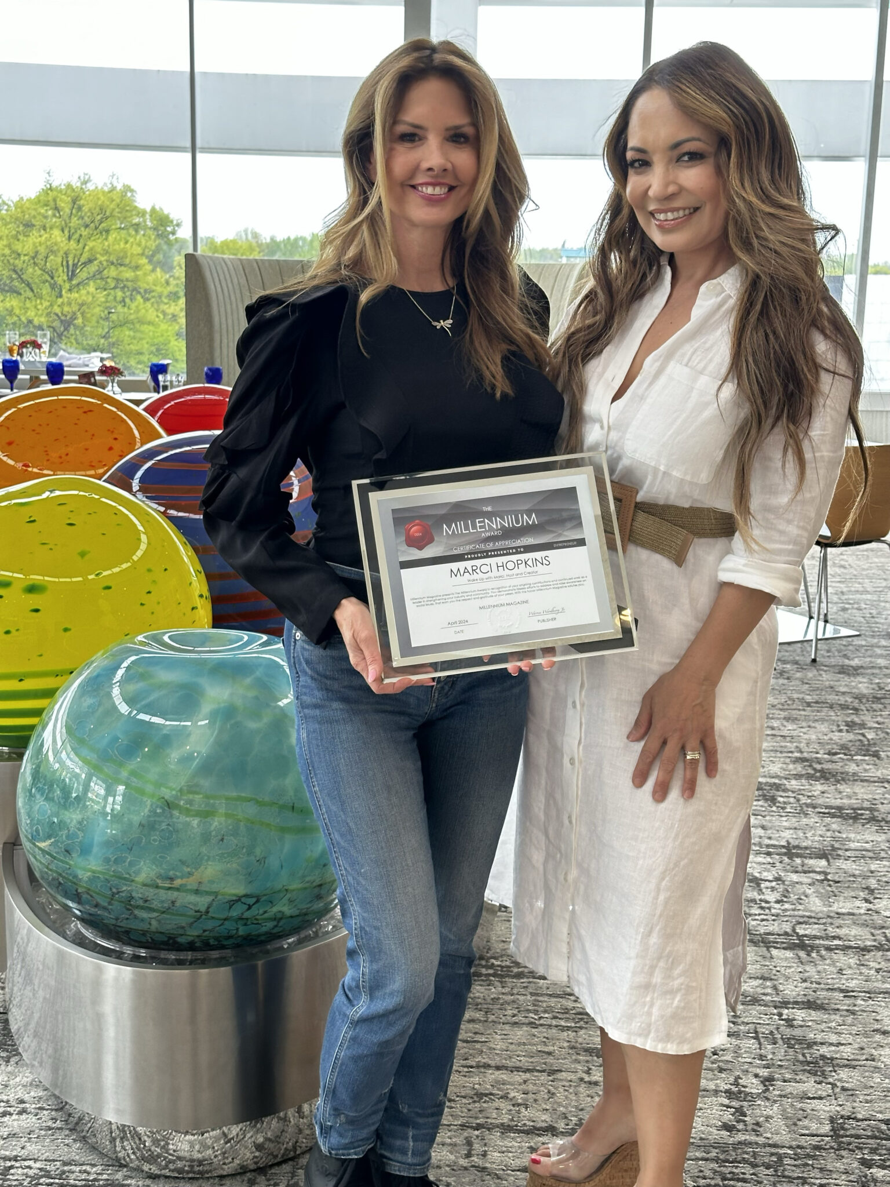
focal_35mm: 48
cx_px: 445
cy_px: 594
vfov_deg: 39.7
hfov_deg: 30.3
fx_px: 1645
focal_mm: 6.86
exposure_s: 1/120
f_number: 1.78
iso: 125
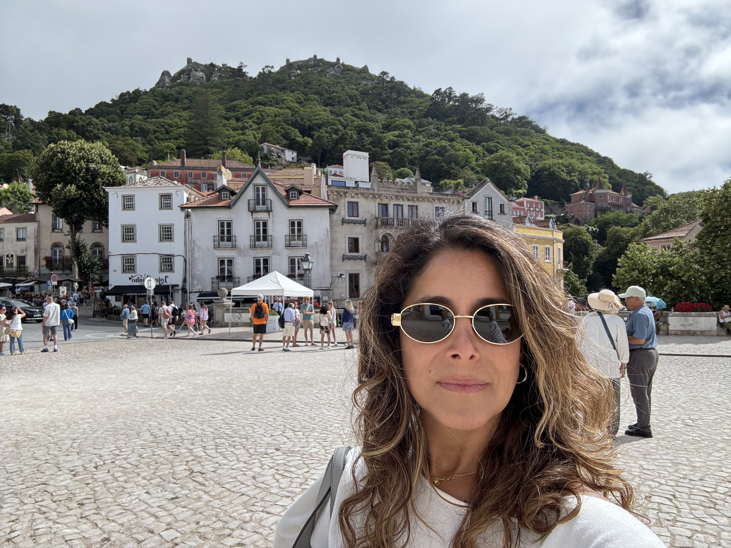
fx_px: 486
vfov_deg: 58.9
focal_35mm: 23
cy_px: 274
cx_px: 366
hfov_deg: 73.9
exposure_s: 1/981
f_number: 1.9
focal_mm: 2.69
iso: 25
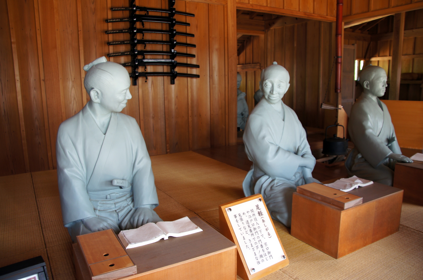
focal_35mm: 27
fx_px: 317
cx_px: 212
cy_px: 140
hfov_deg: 67.5
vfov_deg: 47.8
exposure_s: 1/30
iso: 125
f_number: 3.5
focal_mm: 18
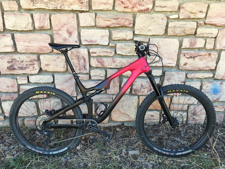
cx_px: 112
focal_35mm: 29
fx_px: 188
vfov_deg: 48.2
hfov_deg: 61.7
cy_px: 84
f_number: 2.2
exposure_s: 1/60
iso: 25
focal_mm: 4.15
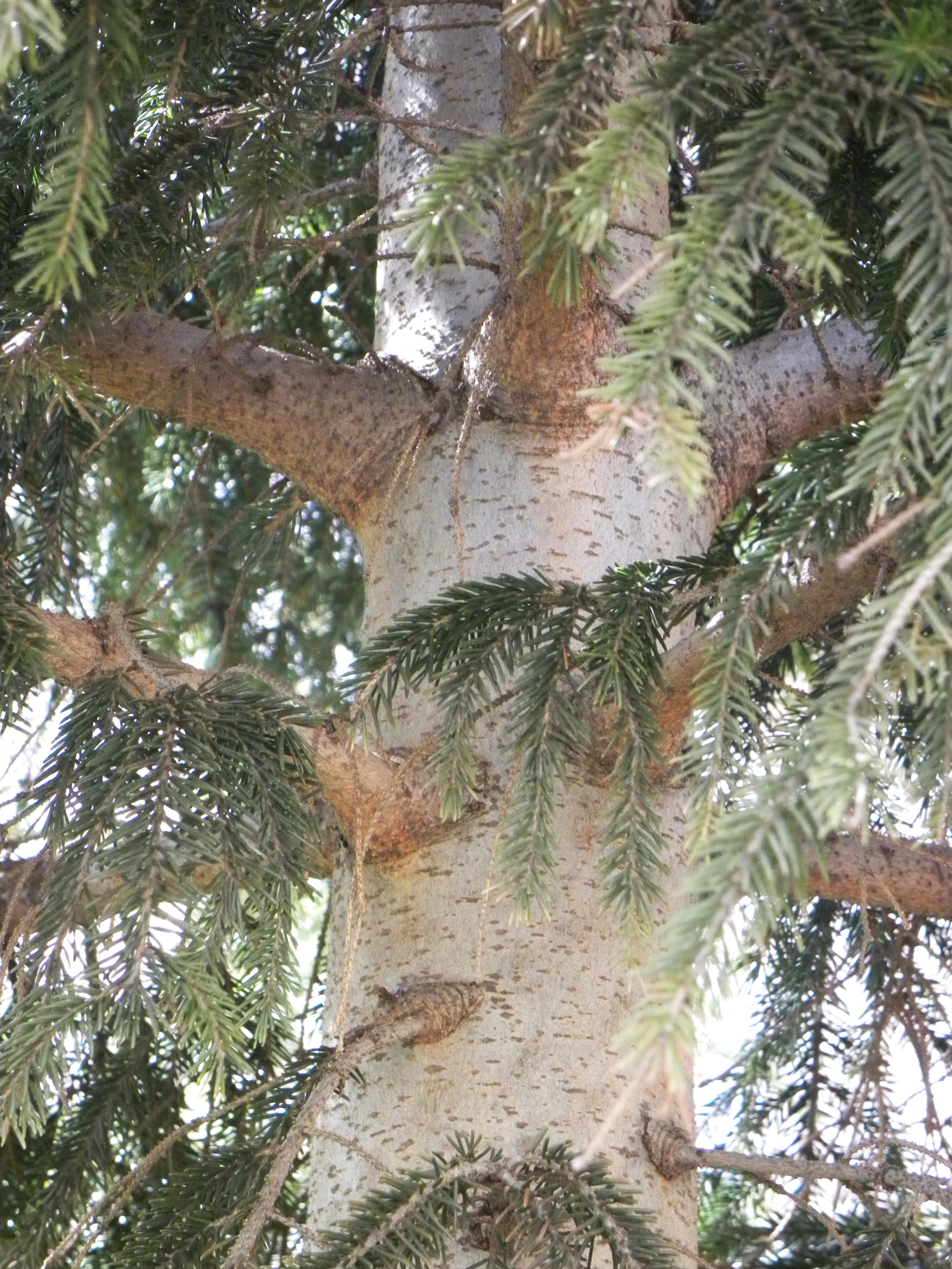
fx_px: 3886
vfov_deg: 18.5
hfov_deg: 14.0
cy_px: 639
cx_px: 479
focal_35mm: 106
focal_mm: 18.8
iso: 400
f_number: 4
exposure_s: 1/71
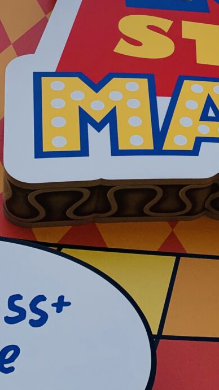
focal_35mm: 63
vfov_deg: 31.7
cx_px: 243
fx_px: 651
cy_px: 34
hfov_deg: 18.3
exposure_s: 1/3289
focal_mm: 4.25
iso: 25
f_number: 1.8
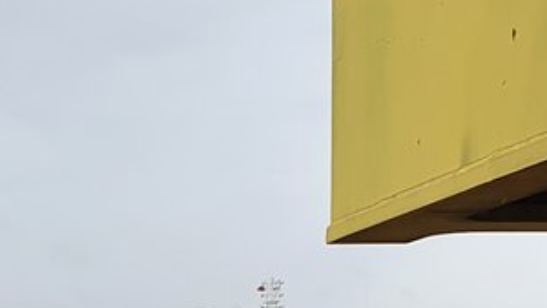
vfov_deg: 11.2
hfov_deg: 20.1
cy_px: 467
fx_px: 1509
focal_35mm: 104
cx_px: 51
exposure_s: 1/632
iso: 50
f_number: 2.4
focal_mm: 4.32
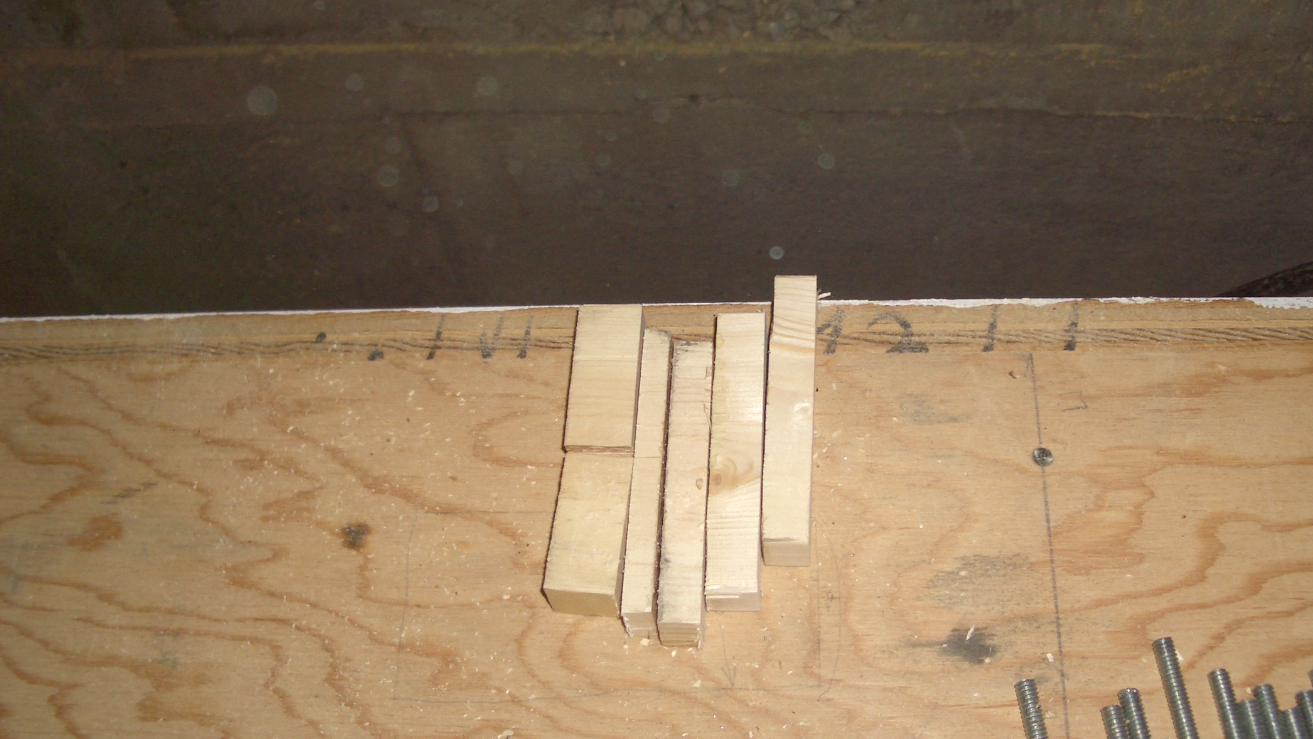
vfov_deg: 28.3
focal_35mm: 42
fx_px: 1462
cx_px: 719
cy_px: 389
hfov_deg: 48.3
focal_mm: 5.8
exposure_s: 1/60
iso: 100
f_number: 2.6
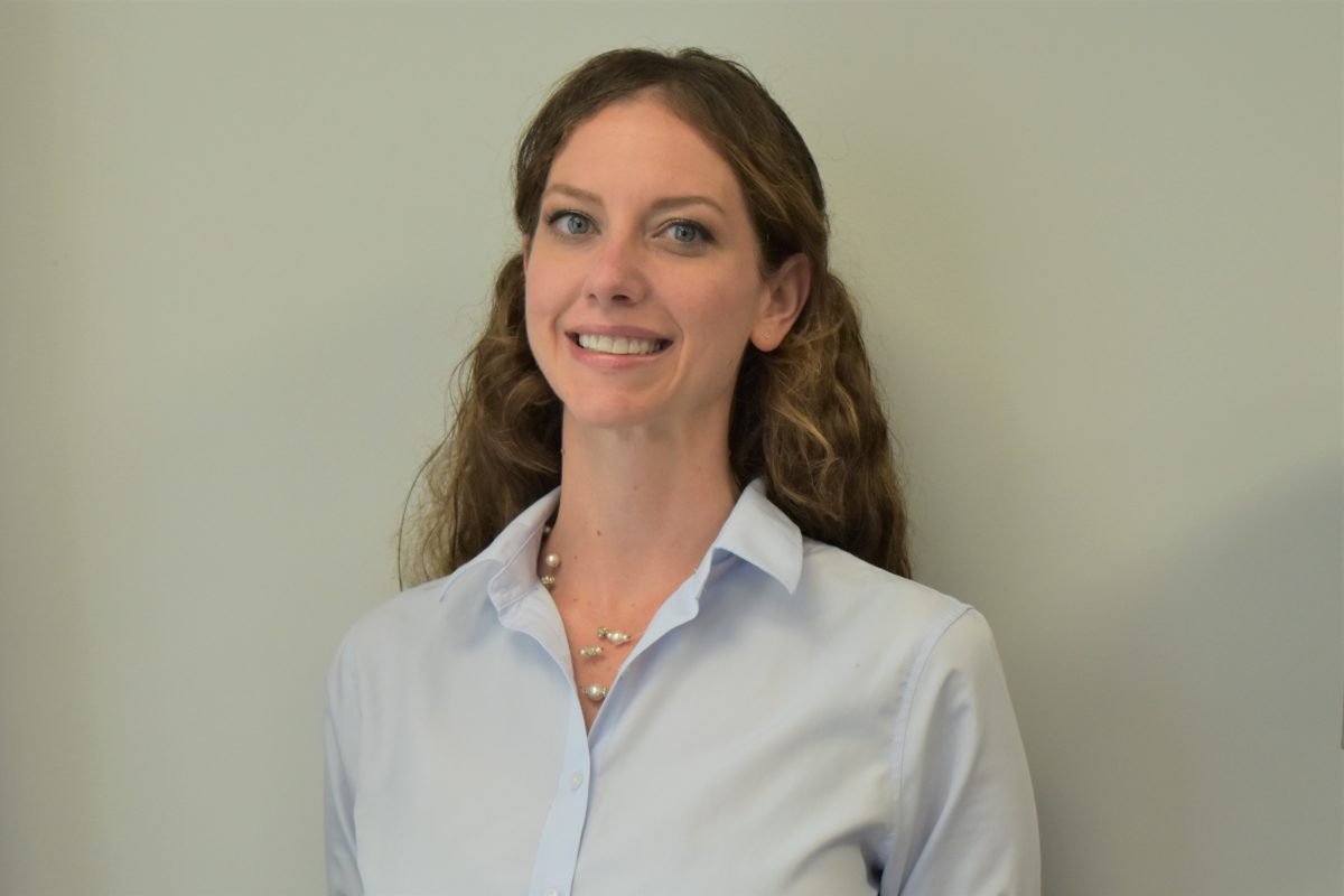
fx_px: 3080
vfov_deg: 16.6
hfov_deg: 24.6
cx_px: 672
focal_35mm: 82
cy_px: 448
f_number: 5.6
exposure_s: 1/250
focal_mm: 55
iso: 720
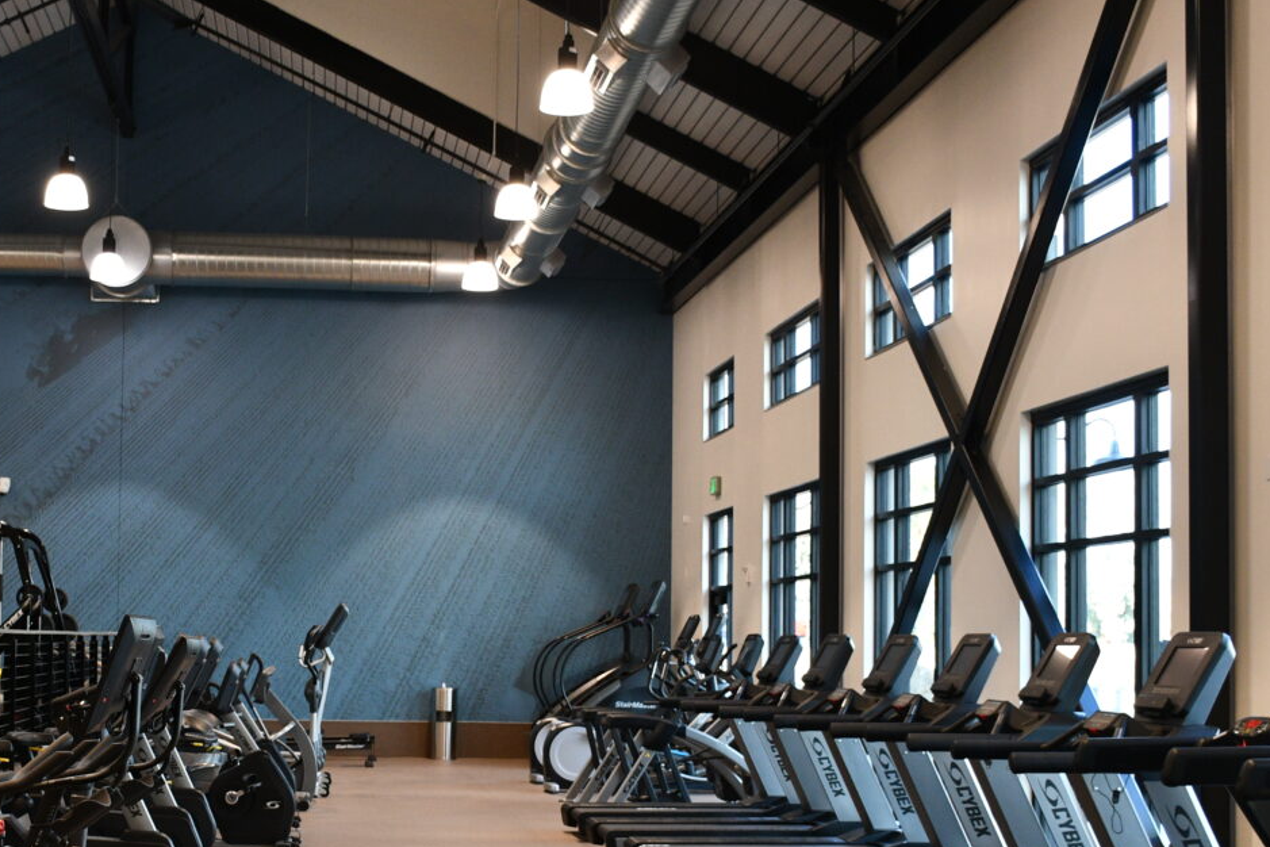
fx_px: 1905
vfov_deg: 25.0
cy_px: 539
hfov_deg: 36.6
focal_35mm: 54
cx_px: 456
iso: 800
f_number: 3.5
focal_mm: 22
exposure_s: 1/125
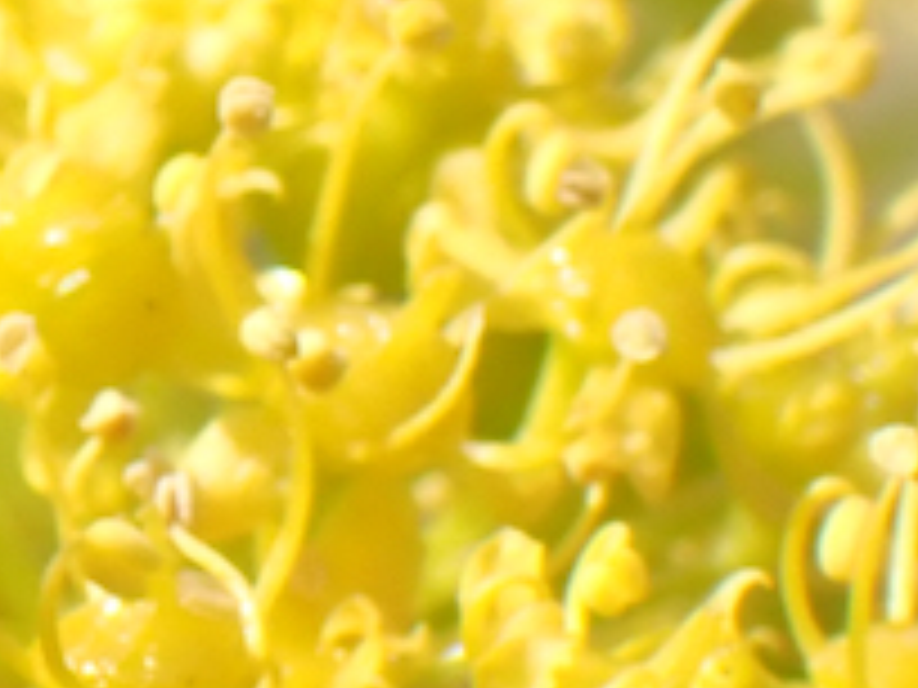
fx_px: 12968
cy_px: 265
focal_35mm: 489
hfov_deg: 4.0
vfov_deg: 3.0
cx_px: -720
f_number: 6.3
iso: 200
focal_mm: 18
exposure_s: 1/400
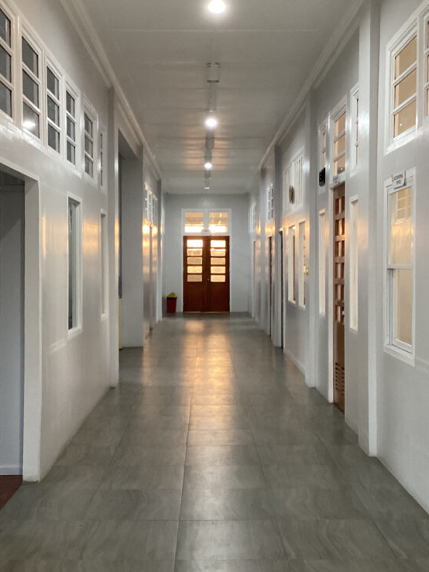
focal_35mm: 43
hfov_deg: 33.6
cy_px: 267
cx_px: 214
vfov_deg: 43.8
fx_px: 710
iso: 400
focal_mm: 3.3
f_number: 2.4
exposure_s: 1/50
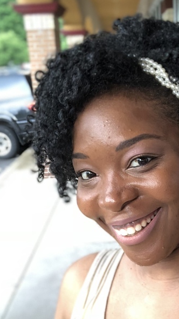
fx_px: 465
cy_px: 233
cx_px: 134
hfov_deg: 21.6
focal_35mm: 55
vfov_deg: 37.1
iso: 64
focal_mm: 2.87
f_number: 2.2
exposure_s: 1/30
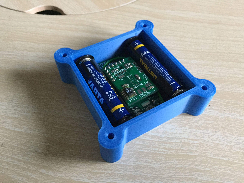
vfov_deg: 48.2
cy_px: 92
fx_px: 204
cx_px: 122
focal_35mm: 29
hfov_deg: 61.7
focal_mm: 4.15
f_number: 2.2
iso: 250
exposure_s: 1/25
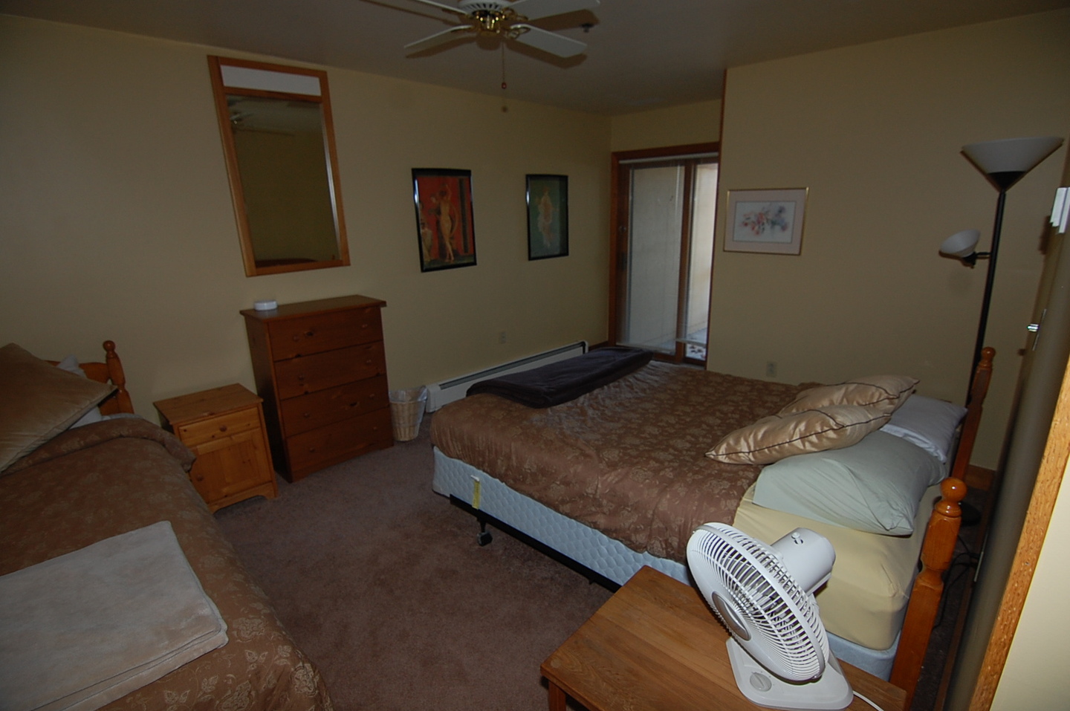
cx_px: 535
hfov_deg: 95.0
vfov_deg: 71.9
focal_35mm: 16
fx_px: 490
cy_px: 356
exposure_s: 1/60
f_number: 4
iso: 400
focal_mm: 11
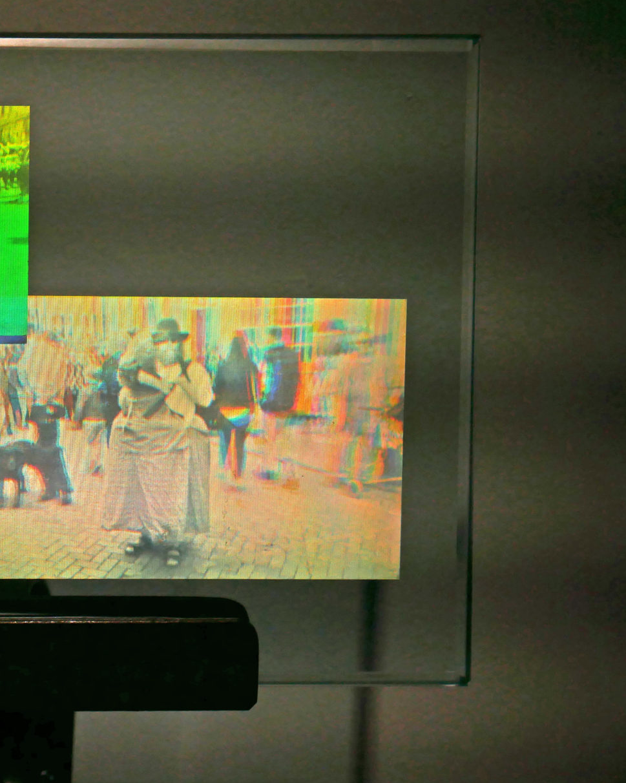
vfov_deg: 14.8
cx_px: 16
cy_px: 361
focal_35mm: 130
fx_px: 3012
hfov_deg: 11.8
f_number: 10
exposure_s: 1/640
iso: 200
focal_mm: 42
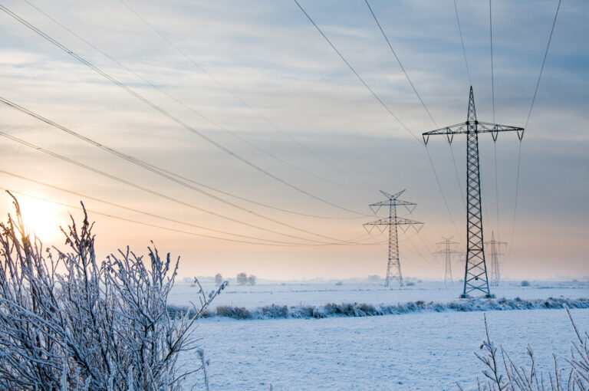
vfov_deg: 28.0
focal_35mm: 48
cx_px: 294
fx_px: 784
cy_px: 196
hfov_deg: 41.2
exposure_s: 1/250
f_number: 10
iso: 200
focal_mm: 32
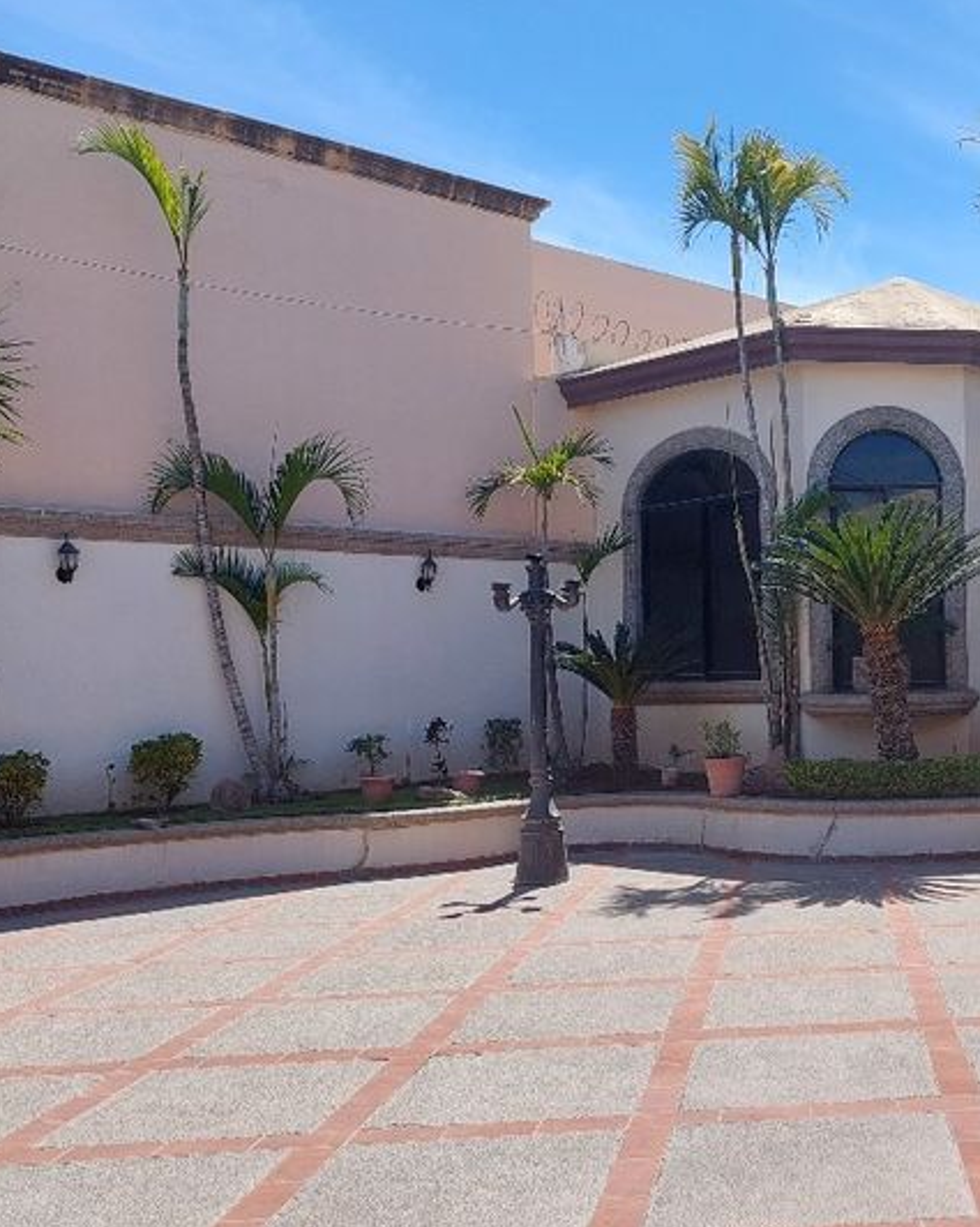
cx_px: 918
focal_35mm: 37
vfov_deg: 49.1
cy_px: 630
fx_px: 1343
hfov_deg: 37.0
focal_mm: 5.23
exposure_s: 1/1223
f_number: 1.8
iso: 40
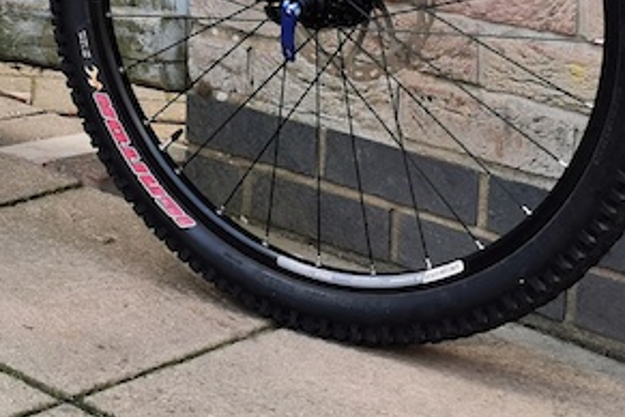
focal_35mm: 103
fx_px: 1788
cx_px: -54
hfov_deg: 19.1
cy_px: -168
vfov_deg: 12.7
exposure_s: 1/281
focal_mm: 5.56
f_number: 1.6
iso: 50
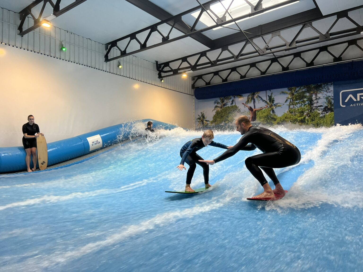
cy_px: 136
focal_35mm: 26
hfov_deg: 67.3
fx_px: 273
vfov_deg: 53.1
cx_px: 182
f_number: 1.5
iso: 64
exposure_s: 1/100
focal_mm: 5.7
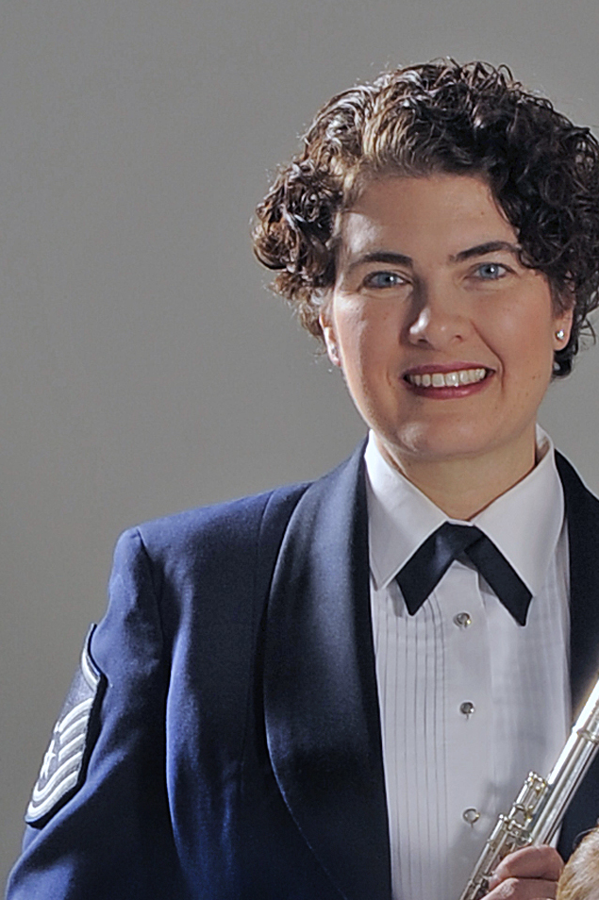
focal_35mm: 232
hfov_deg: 5.8
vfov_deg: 8.5
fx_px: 5796
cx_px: 1003
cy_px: 1680
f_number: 13
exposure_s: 1/200
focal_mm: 52
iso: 250
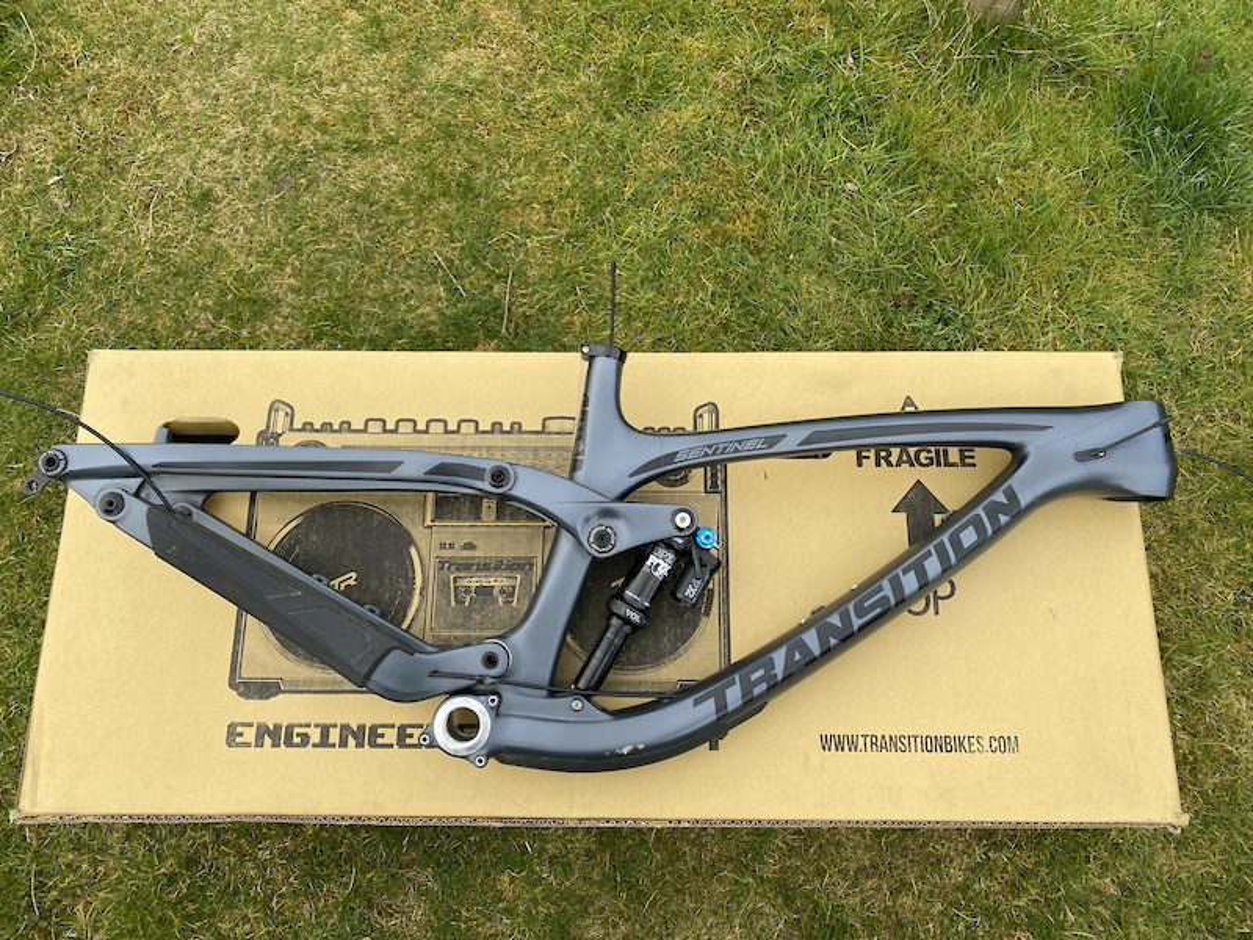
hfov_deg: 67.3
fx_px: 941
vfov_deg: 53.1
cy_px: 470
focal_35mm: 26
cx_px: 626
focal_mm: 4.25
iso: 32
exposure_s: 1/379
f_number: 1.8
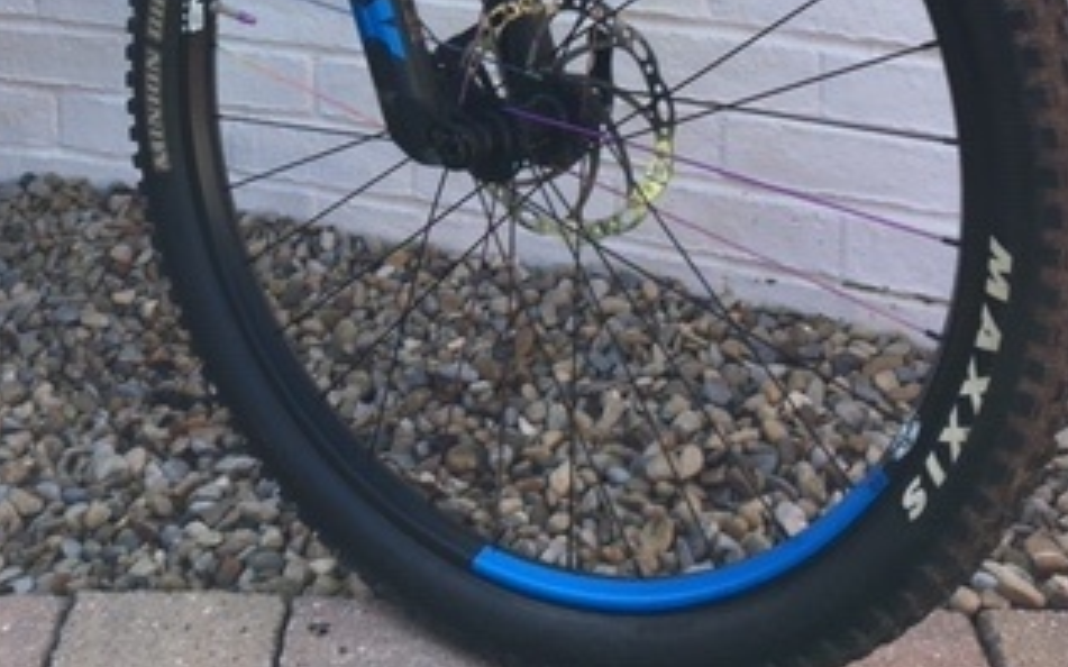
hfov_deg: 32.6
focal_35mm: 62
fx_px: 1804
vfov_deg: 19.4
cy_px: -189
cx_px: 327
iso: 25
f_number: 2.2
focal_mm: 4.15
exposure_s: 1/291
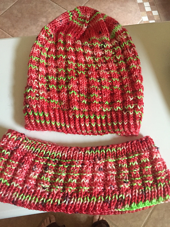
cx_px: 85
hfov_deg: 48.2
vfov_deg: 61.7
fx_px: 190
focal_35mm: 29
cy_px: 114
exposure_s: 1/30
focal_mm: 4.15
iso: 250
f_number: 2.2
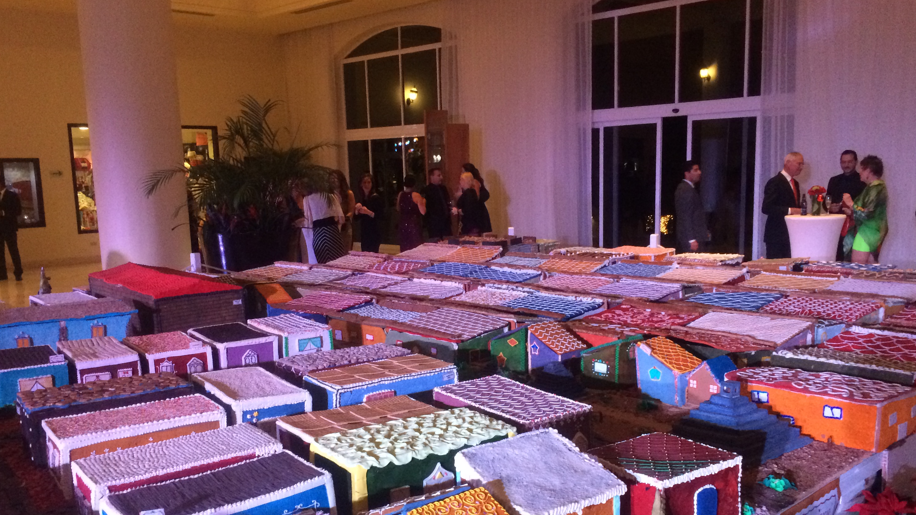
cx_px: 471
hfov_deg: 56.6
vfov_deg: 33.6
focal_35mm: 35
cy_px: 309
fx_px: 850
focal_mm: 4.15
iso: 320
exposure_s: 1/30
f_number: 2.2
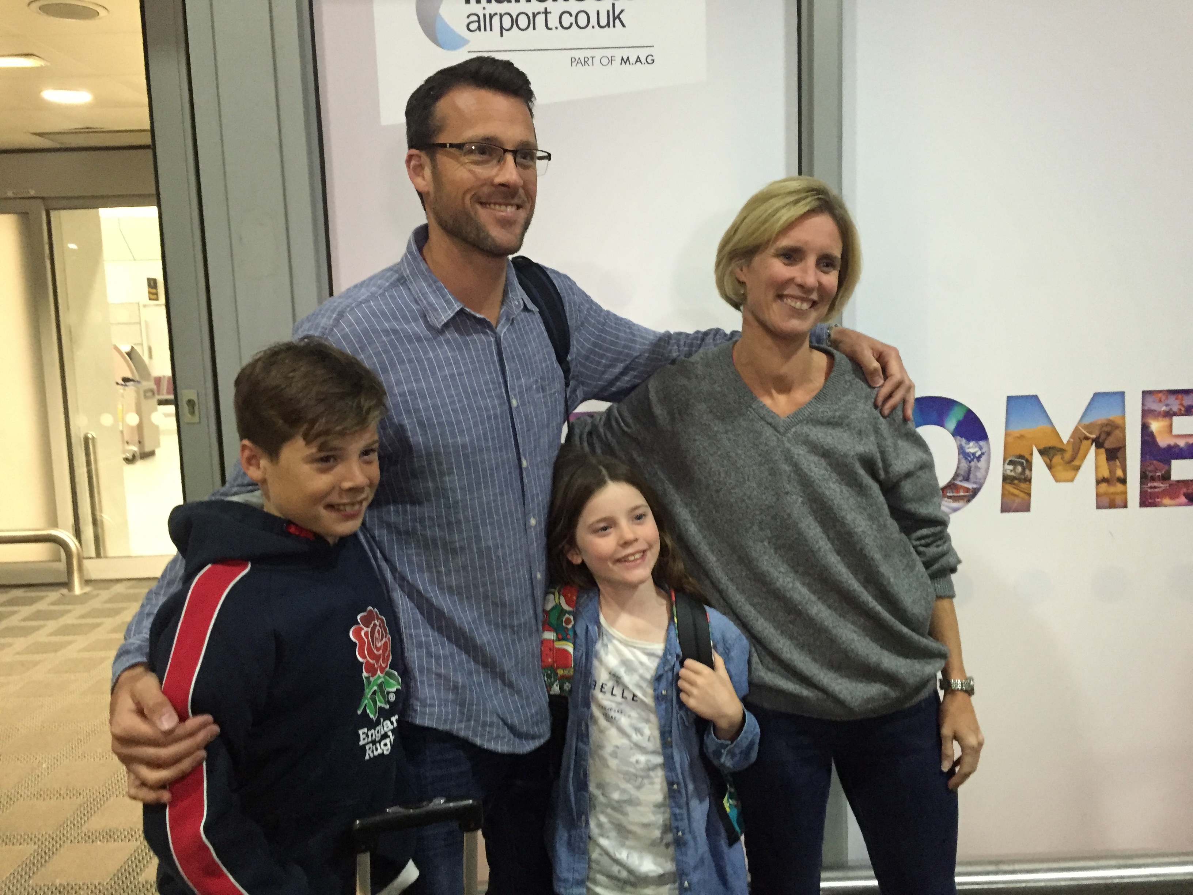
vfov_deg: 48.2
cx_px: 596
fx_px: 999
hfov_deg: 61.7
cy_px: 448
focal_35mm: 29
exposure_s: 1/17
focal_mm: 4.15
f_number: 2.2
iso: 320
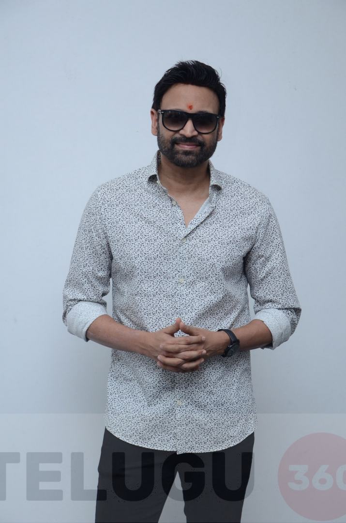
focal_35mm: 93
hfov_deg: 14.6
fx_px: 1347
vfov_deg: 22.0
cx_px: 173
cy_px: 262
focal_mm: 62
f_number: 6.3
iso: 800
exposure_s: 1/125
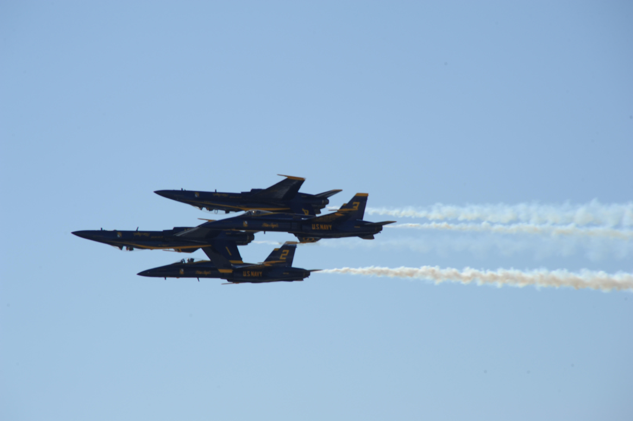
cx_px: 316
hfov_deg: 10.3
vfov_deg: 6.9
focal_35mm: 200
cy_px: 210
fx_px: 3514
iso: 500
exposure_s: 1/800
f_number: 14
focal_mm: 200
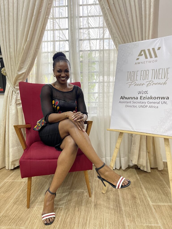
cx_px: 86
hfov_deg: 53.1
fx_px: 172
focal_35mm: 26
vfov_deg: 67.3
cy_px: 114
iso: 100
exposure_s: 1/50
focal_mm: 5.1
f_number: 1.6
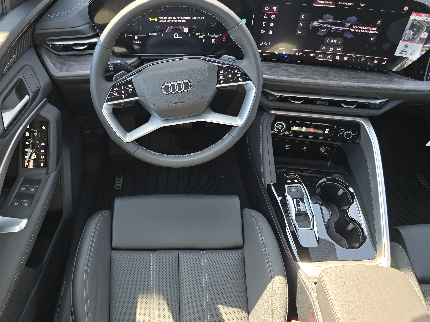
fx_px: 360
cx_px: 174
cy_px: 170
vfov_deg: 48.2
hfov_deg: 61.2
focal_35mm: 29
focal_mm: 6.3
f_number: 1.7
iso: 100
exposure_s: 1/180
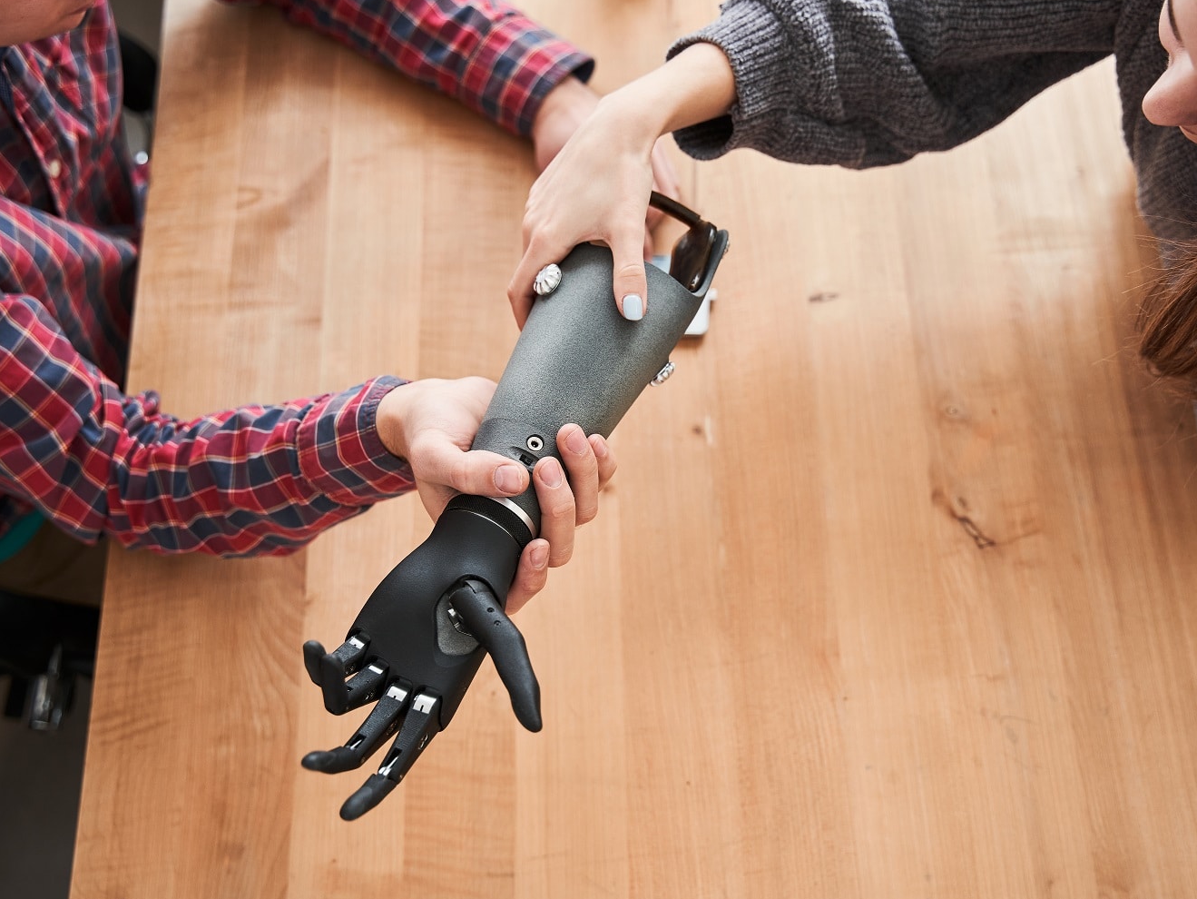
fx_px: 1626
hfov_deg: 40.4
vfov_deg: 30.9
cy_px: 451
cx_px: 622
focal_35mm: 47
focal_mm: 43
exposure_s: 1/160
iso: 640
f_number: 3.5
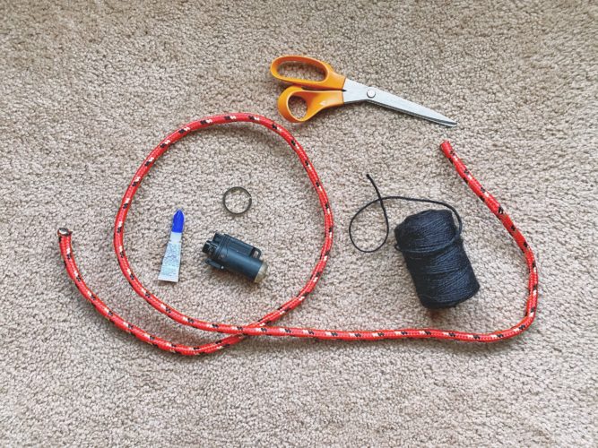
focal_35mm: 26
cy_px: 224
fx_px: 449
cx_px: 299
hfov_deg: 67.3
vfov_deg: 53.0
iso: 160
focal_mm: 4.25
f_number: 1.8
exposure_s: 1/60
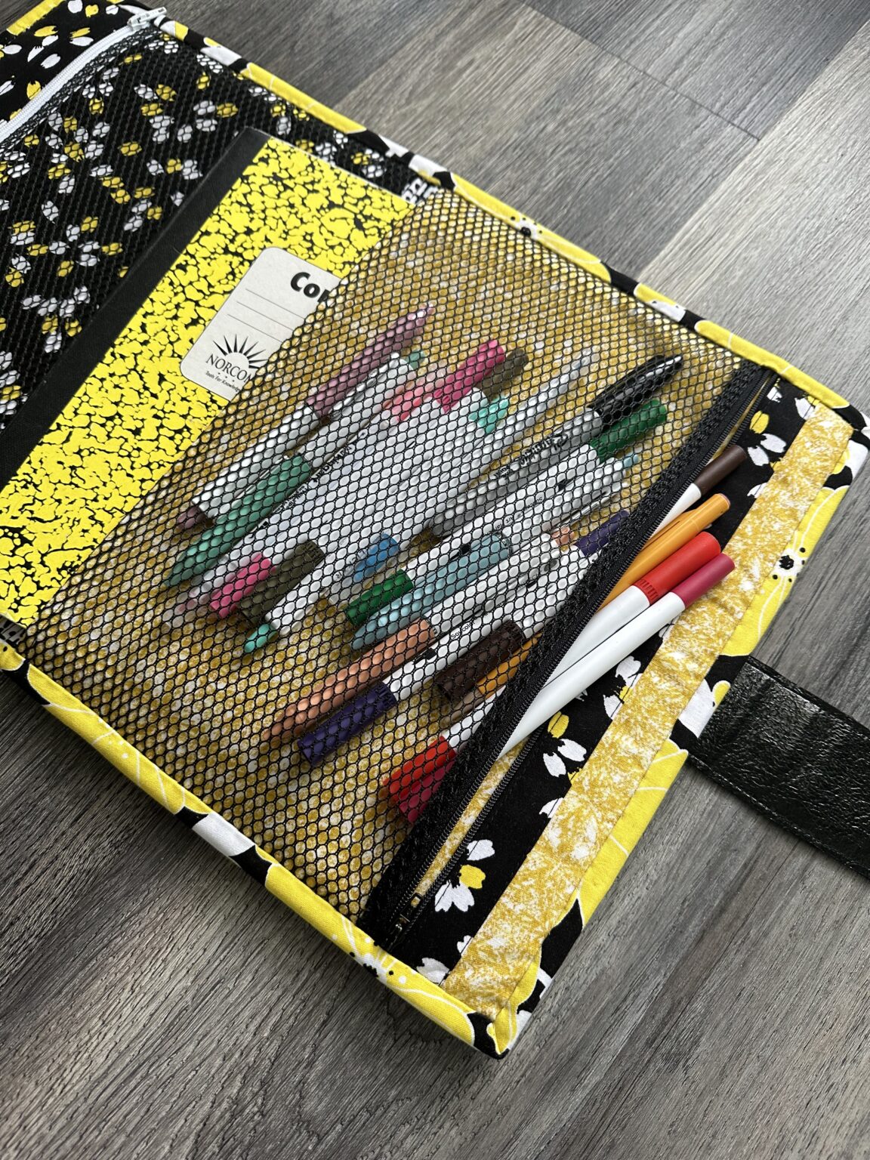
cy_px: 580
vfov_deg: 71.6
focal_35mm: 24
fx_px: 804
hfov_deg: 56.8
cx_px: 435
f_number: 1.78
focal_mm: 6.86
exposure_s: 1/121
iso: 200
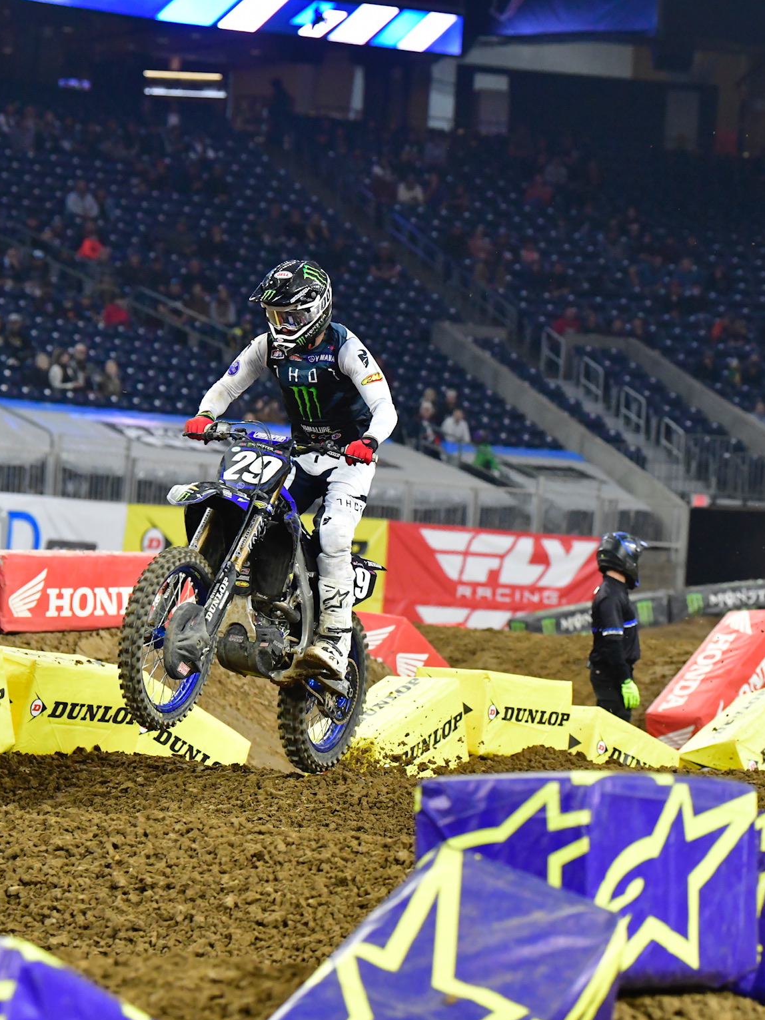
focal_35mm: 181
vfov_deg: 10.9
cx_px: 538
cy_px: 511
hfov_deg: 8.2
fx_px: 5334
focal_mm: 125
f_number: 4
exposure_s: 1/1600
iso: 5000
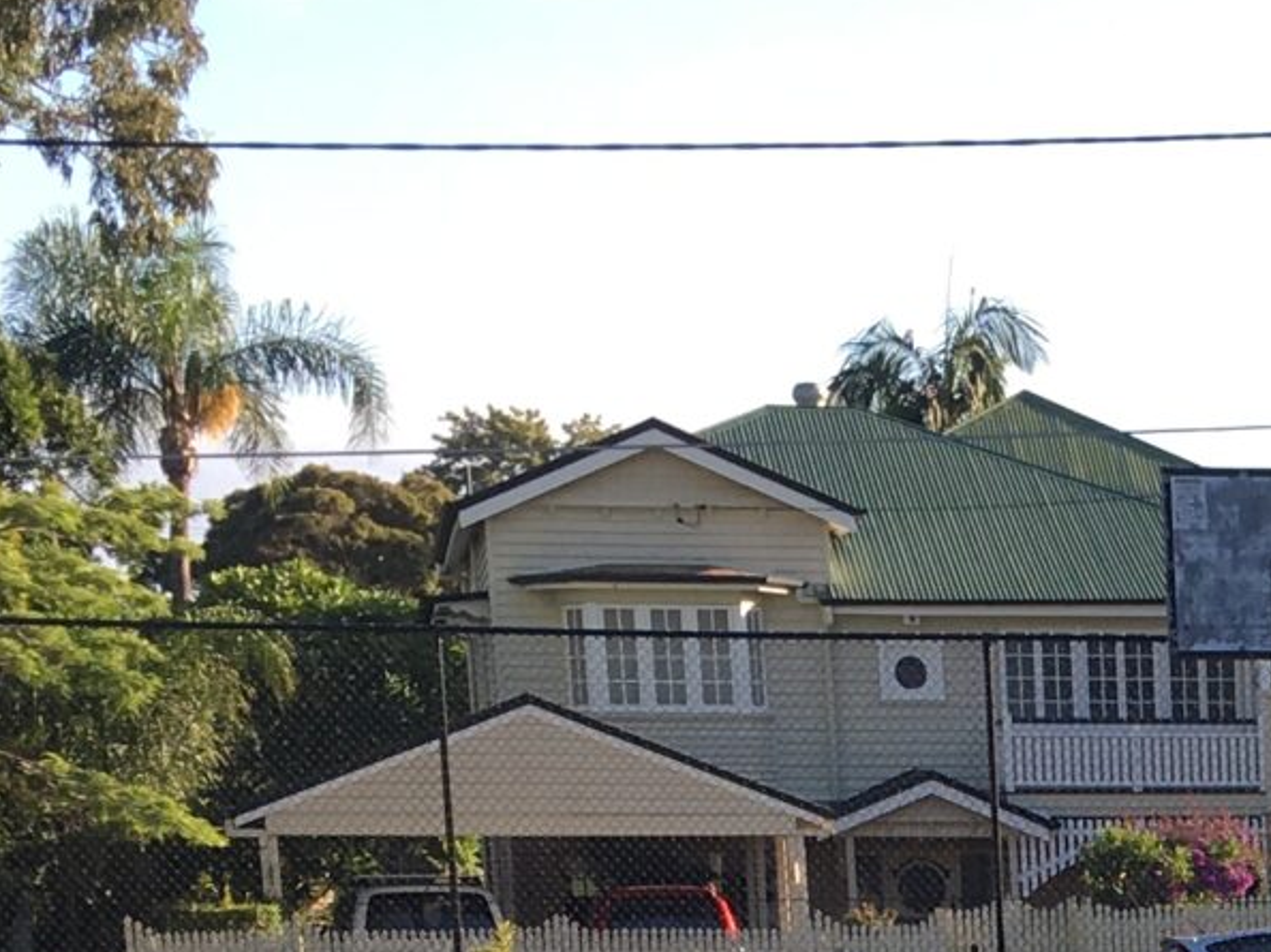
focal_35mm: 125
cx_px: 1776
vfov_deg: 10.8
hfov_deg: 14.9
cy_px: 1936
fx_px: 4588
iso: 25
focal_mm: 4.15
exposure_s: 1/447
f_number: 2.2
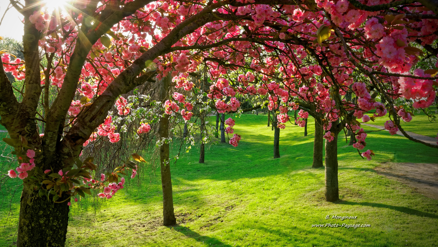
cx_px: 220
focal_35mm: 38
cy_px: 109
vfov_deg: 31.2
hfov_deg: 52.8
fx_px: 441
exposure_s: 1/50
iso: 500
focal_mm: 24
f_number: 18
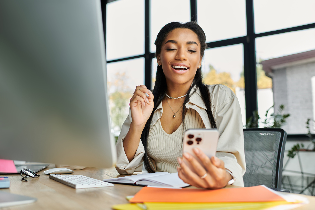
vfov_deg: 37.9
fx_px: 306
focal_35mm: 35
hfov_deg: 54.4
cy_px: 105
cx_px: 158
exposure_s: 1/200
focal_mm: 35
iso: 100
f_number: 2.8
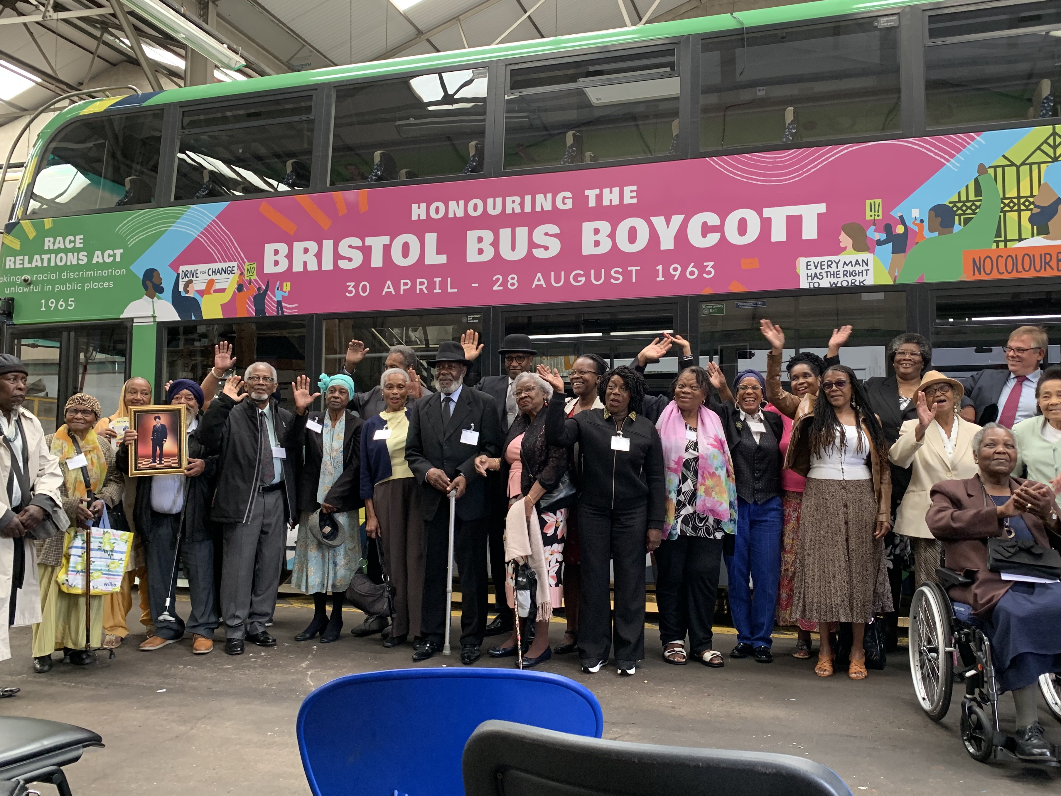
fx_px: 889
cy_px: 408
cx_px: 578
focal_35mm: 29
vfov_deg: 48.2
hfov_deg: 61.6
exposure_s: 1/60
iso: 160
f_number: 1.8
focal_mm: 4.25
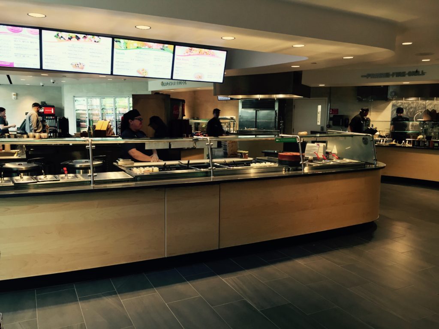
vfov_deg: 48.2
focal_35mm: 29
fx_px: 368
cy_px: 164
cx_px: 220
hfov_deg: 61.7
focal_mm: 4.15
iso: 64
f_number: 2.2
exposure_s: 1/30
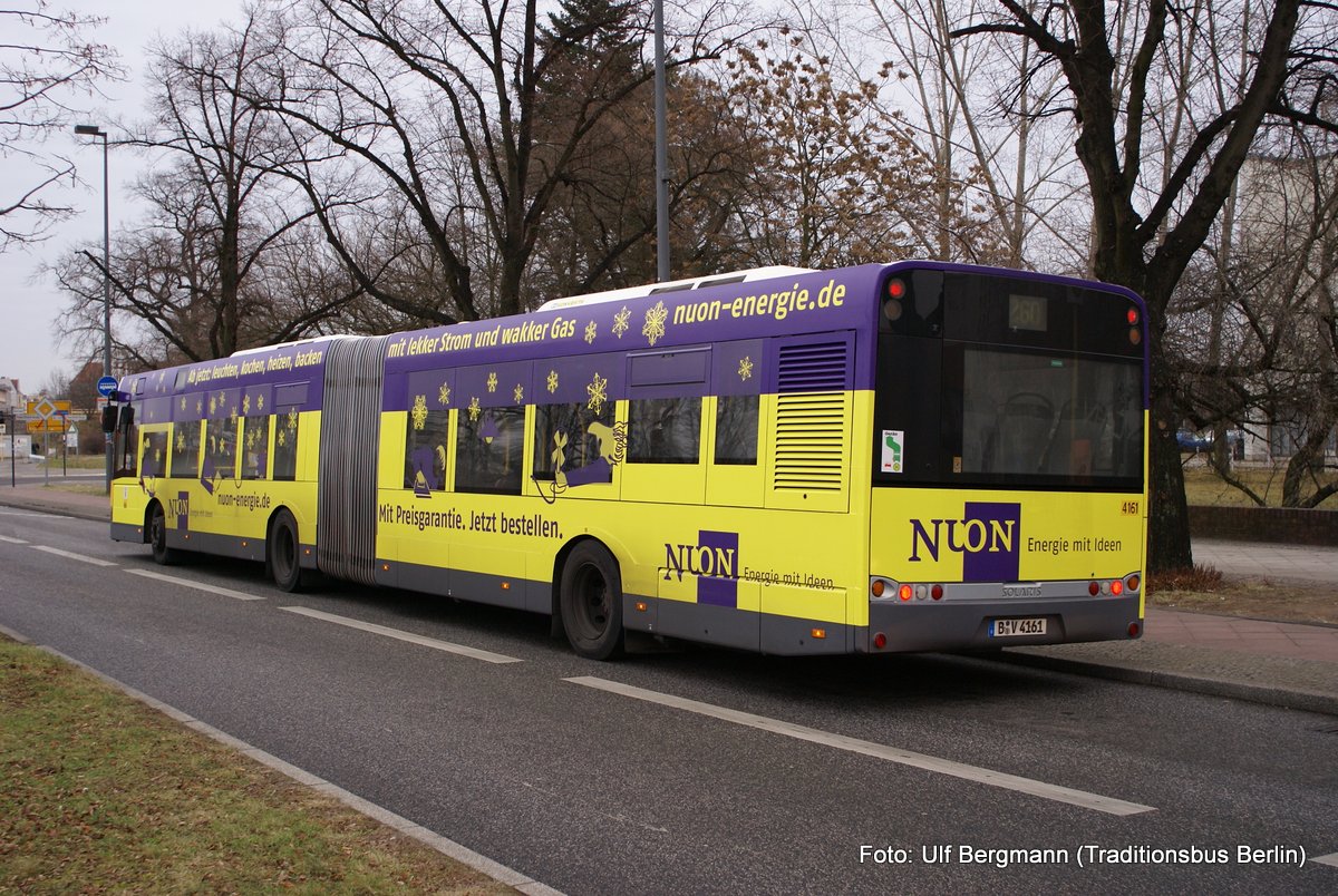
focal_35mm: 42
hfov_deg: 46.3
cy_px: 448
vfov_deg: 32.0
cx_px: 669
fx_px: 1563
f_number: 3.5
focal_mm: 28
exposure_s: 1/125
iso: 200
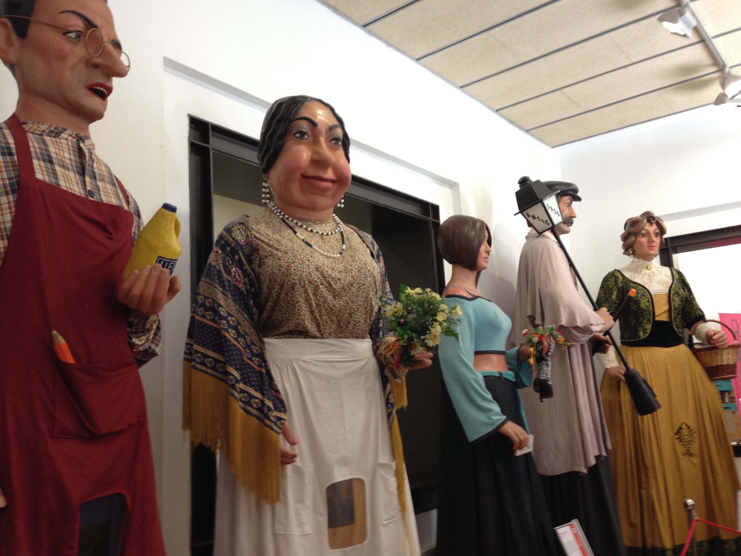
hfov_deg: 55.4
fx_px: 706
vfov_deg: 42.9
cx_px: 370
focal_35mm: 33
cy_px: 278
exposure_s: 1/20
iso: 125
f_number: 2.4
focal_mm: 4.12
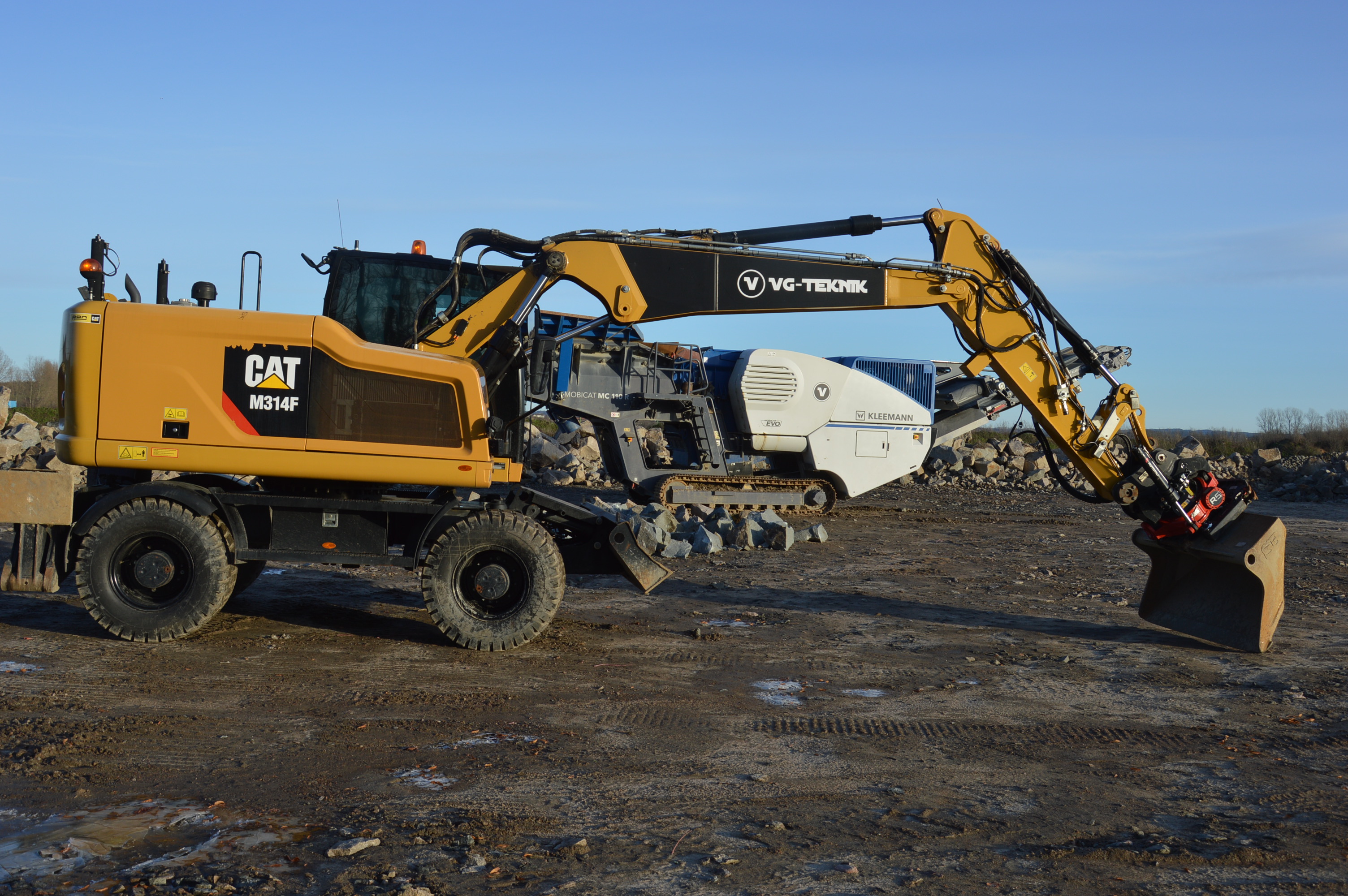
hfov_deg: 57.3
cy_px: 448
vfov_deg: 39.9
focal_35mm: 33
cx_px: 674
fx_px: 1235
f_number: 7.1
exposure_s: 1/200
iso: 100
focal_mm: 22
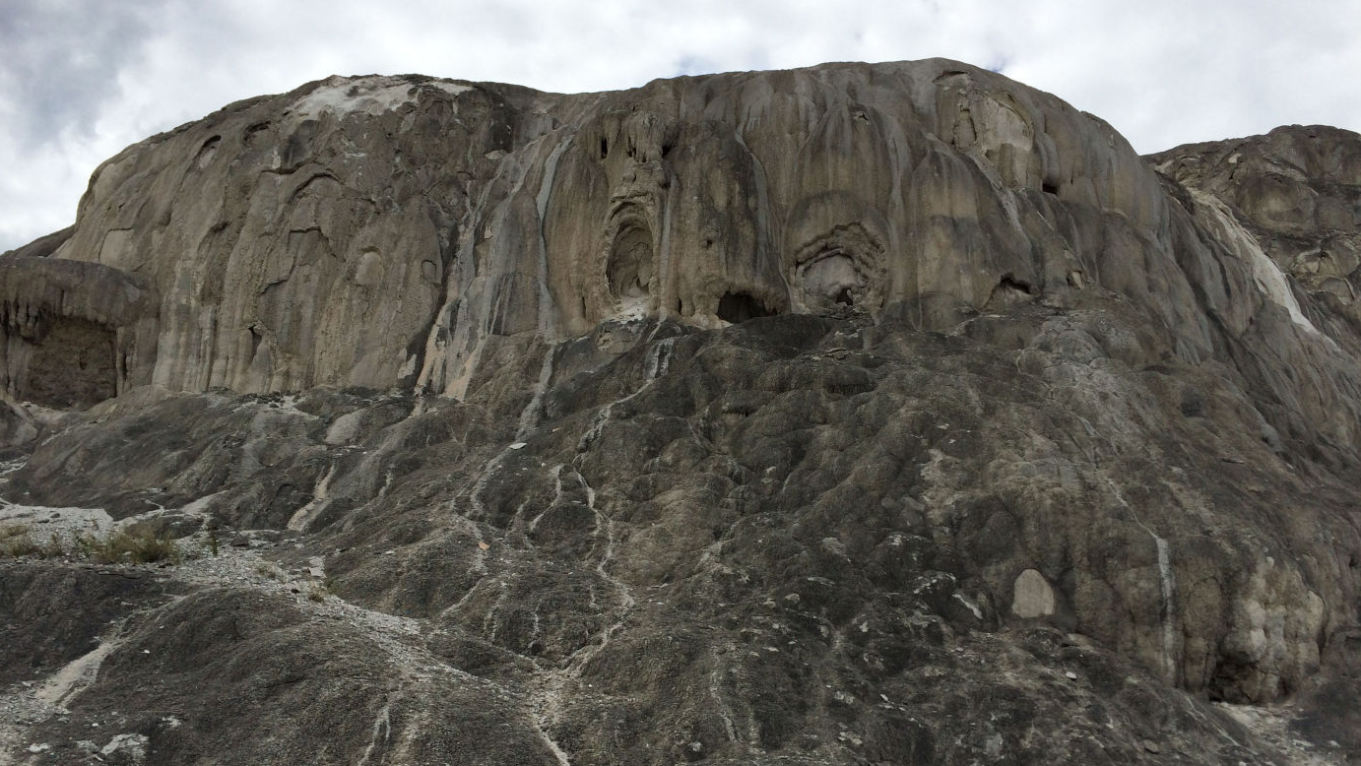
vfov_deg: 36.7
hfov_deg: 61.0
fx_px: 1155
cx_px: 678
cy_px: 428
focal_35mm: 32
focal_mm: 4.15
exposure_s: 1/3165
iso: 32
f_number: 2.2
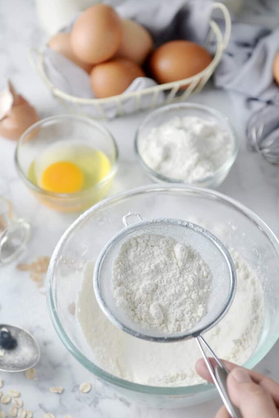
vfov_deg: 24.7
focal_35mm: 82
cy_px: 243
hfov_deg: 16.6
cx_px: 163
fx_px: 953
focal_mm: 70
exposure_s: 1/250
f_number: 4
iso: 200
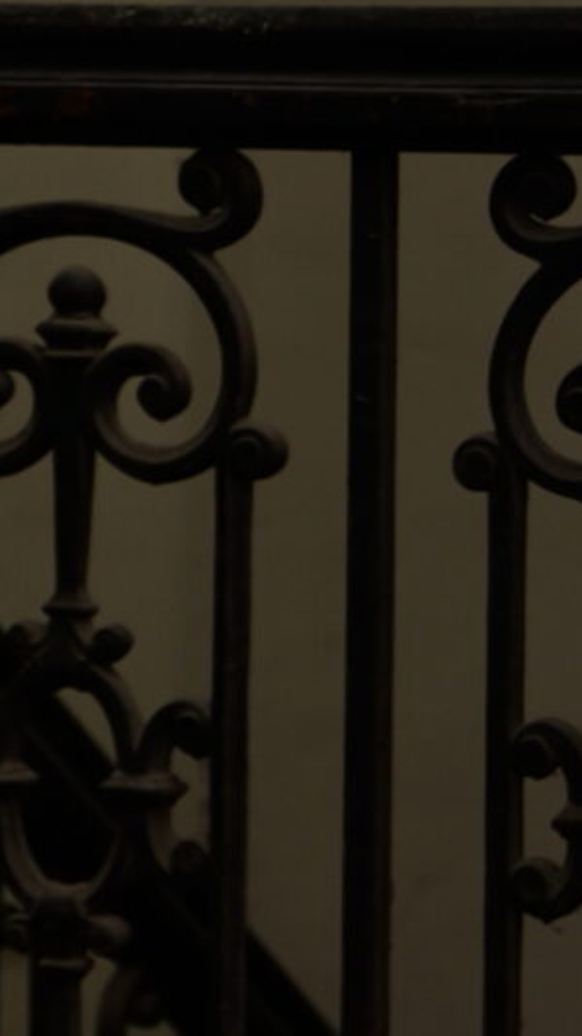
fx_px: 4858
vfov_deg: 12.0
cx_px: 1227
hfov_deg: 6.6
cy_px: -16
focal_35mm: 177
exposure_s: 1/200
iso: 400
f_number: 3.5
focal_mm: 35
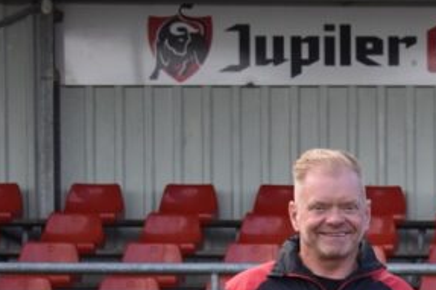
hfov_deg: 10.8
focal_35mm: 182
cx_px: 697
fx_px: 2203
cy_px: 509
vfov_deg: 7.3
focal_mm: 34
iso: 220
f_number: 4.5
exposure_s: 1/320
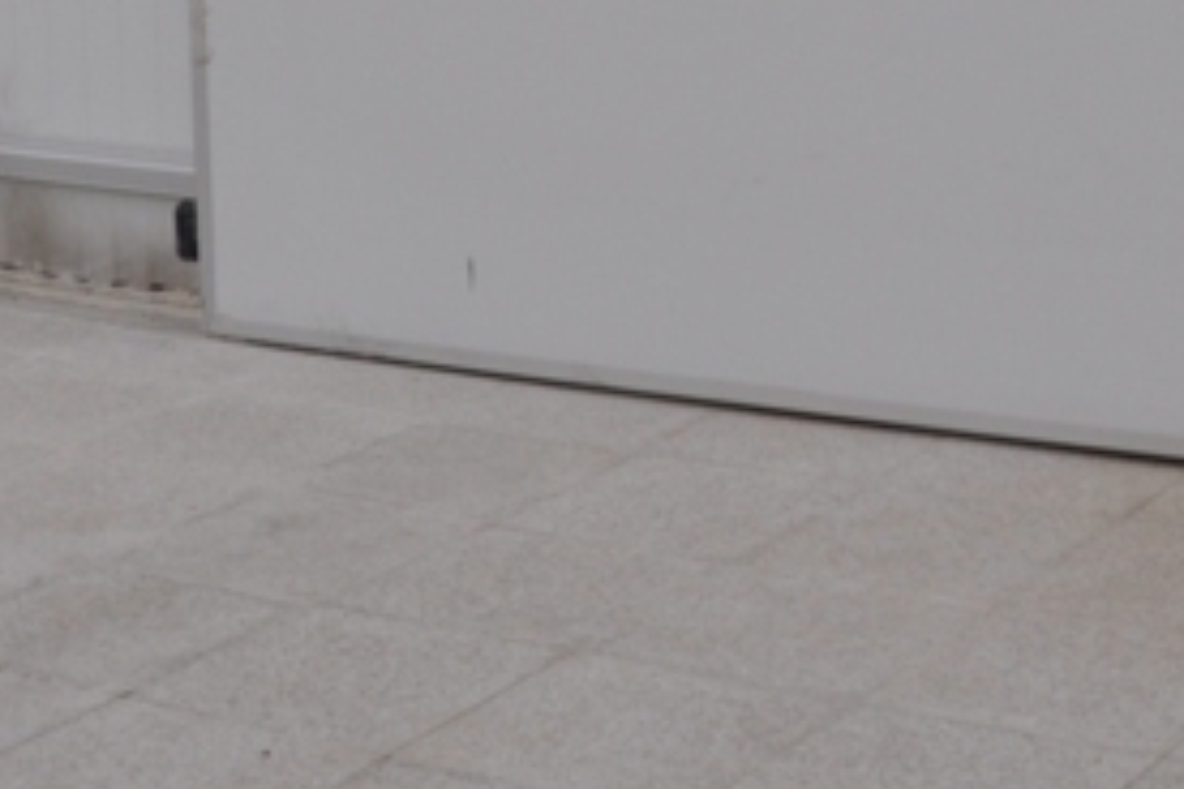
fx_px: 3289
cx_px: 699
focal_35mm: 100
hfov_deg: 20.4
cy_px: -587
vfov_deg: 12.6
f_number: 9
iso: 200
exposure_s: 1/320
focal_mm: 18
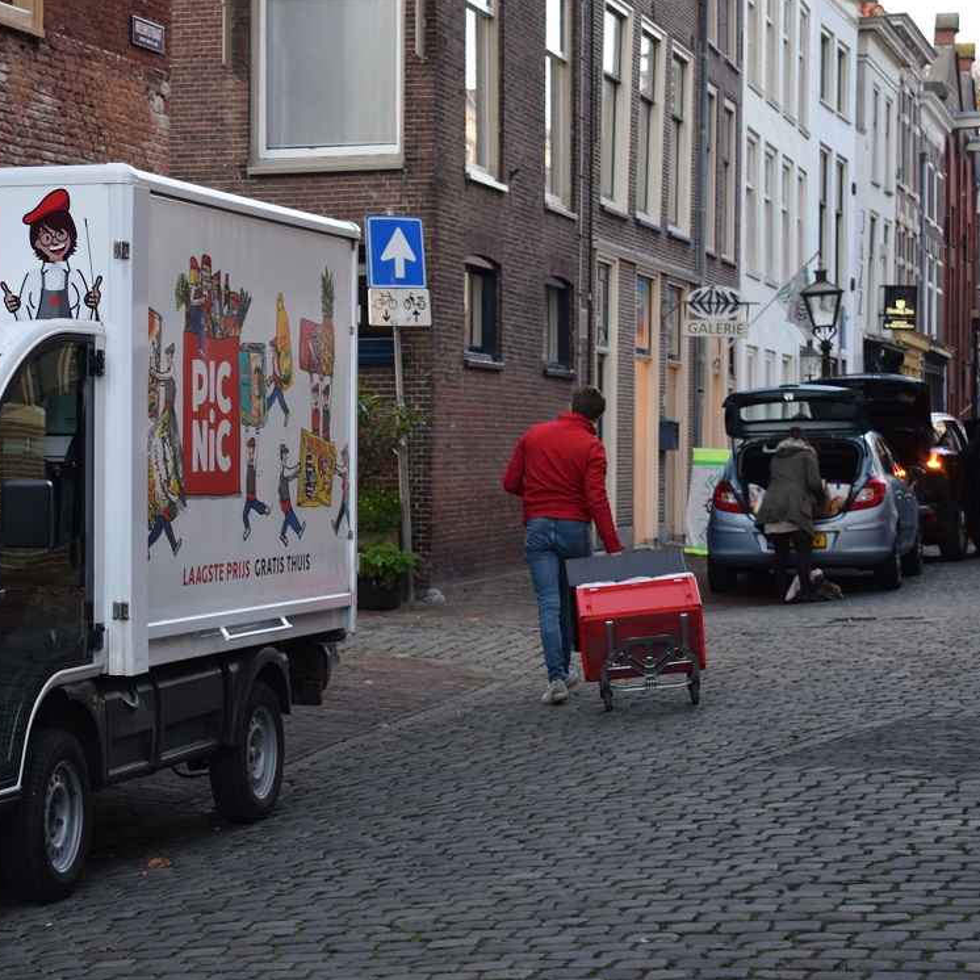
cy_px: 479
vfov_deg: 21.1
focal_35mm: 82
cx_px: 243
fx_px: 2626
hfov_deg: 21.0
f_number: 5
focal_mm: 40
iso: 640
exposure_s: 1/60
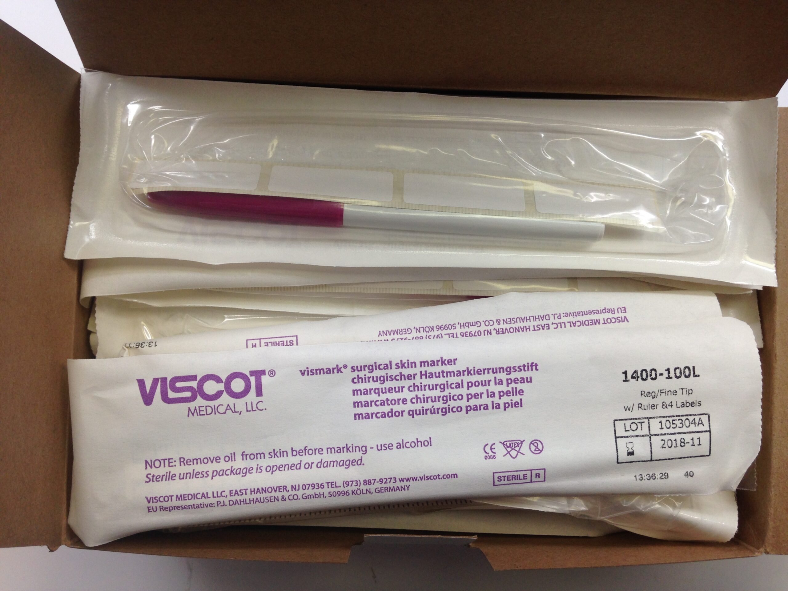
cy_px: 296
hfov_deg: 55.4
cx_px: 394
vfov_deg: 42.9
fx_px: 751
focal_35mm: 33
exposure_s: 1/40
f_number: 2.4
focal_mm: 4.12
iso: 64
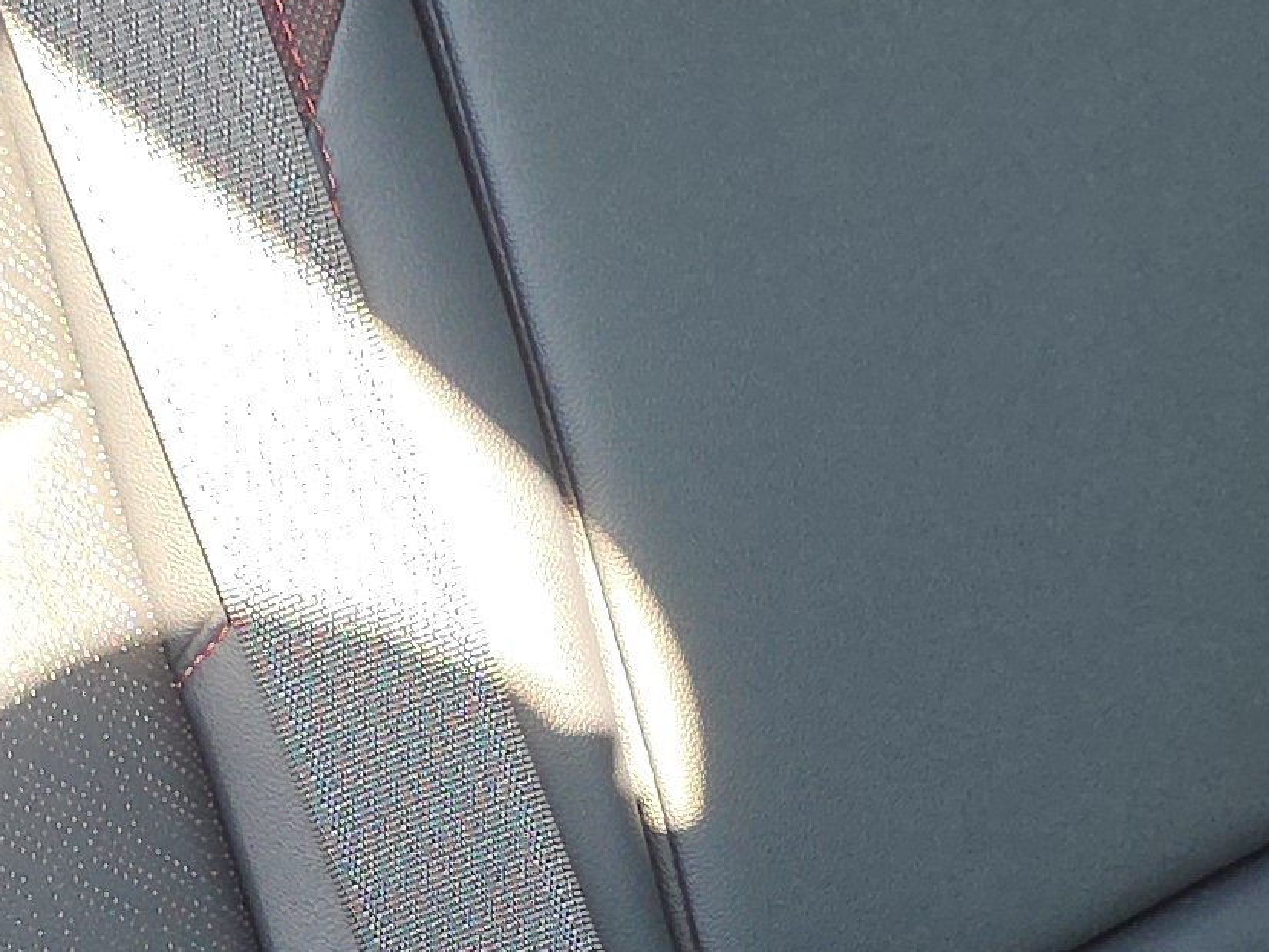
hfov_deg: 17.7
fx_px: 4070
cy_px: 950
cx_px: 565
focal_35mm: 111
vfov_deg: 13.2
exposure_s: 1/180
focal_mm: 6.3
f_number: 1.7
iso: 80
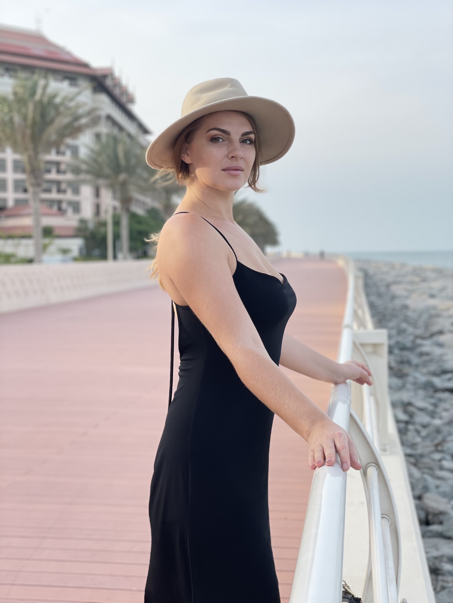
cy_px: 302
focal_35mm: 52
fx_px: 907
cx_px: 226
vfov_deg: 36.8
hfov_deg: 28.0
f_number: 2
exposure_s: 1/403
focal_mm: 6
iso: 25
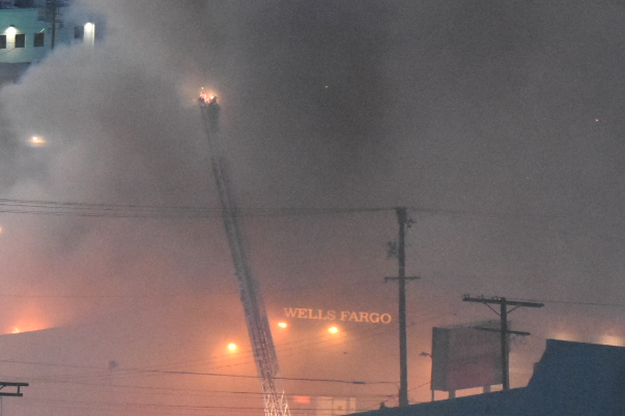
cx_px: -144
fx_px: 5249
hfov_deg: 6.8
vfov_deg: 4.5
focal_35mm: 302
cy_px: 187
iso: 8000
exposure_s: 1/250
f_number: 4
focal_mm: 75
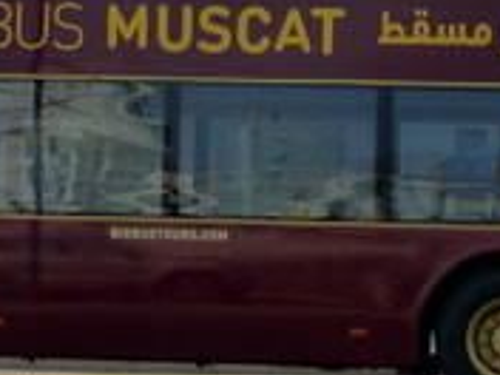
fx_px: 2716
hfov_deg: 10.5
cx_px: 156
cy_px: -13
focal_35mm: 188
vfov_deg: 7.9
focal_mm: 9.1
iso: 160
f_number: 4
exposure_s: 1/800
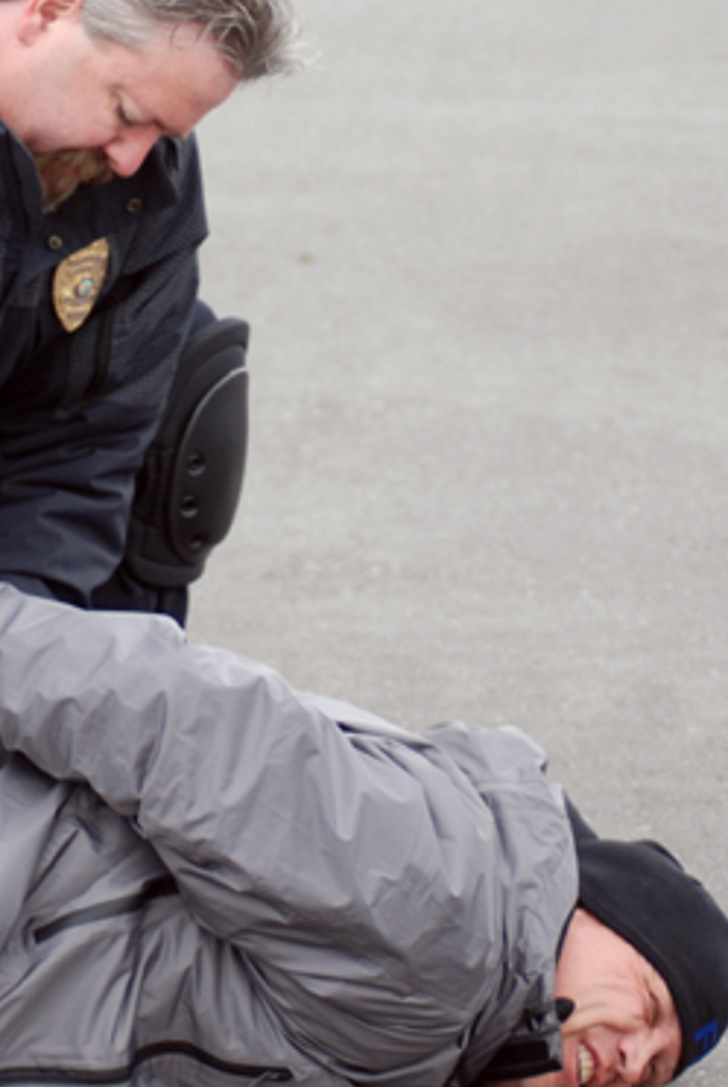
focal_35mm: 262
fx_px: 7925
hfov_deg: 5.3
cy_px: 57
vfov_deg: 7.8
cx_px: 38
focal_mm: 70
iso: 200
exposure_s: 1/200
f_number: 4
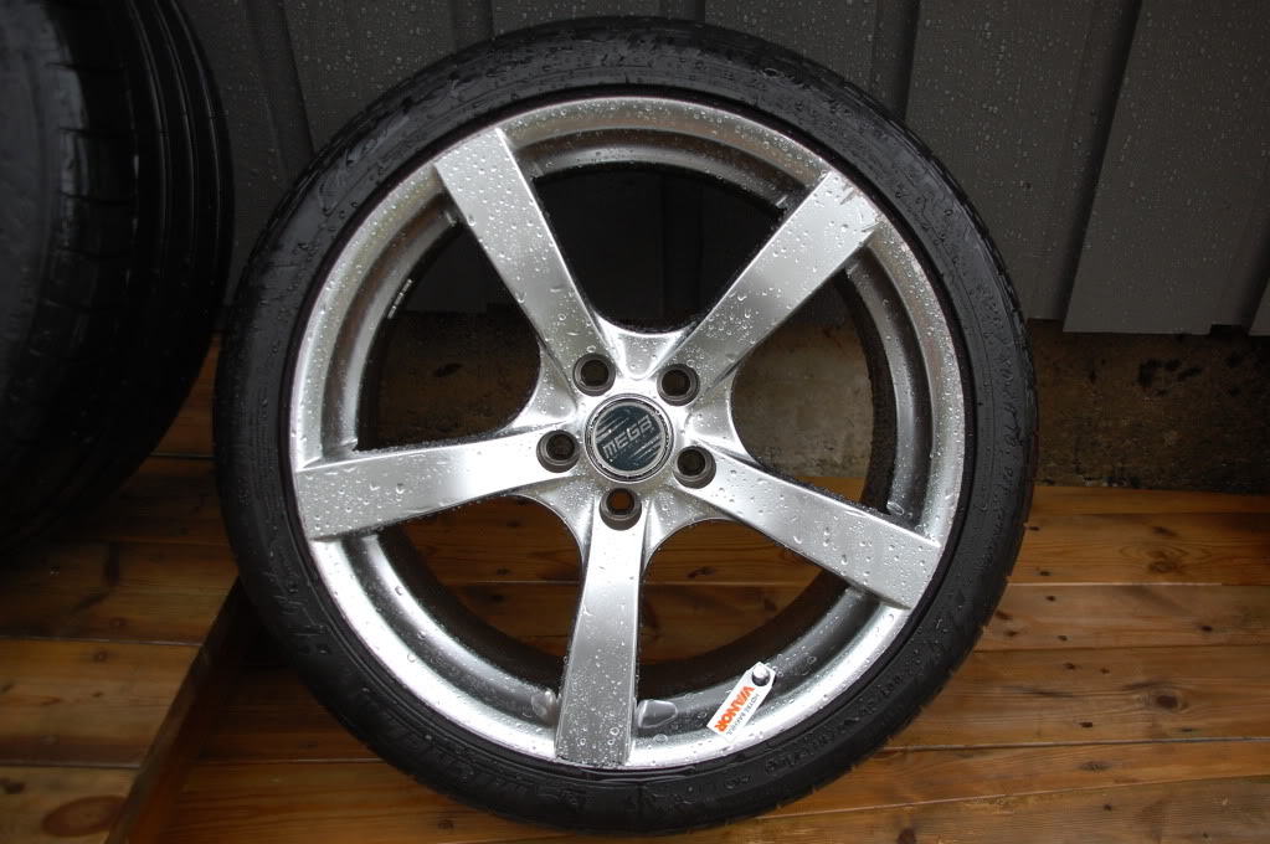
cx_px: 635
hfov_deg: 57.3
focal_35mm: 33
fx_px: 1163
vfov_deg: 39.9
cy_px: 422
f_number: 4
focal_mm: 22
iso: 400
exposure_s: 1/60
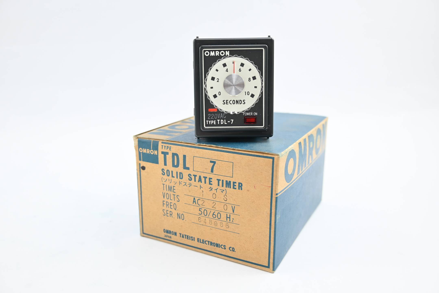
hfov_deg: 59.5
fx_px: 384
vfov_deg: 41.7
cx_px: 220
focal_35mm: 32
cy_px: 146
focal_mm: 21
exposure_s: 1/50
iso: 100
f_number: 4
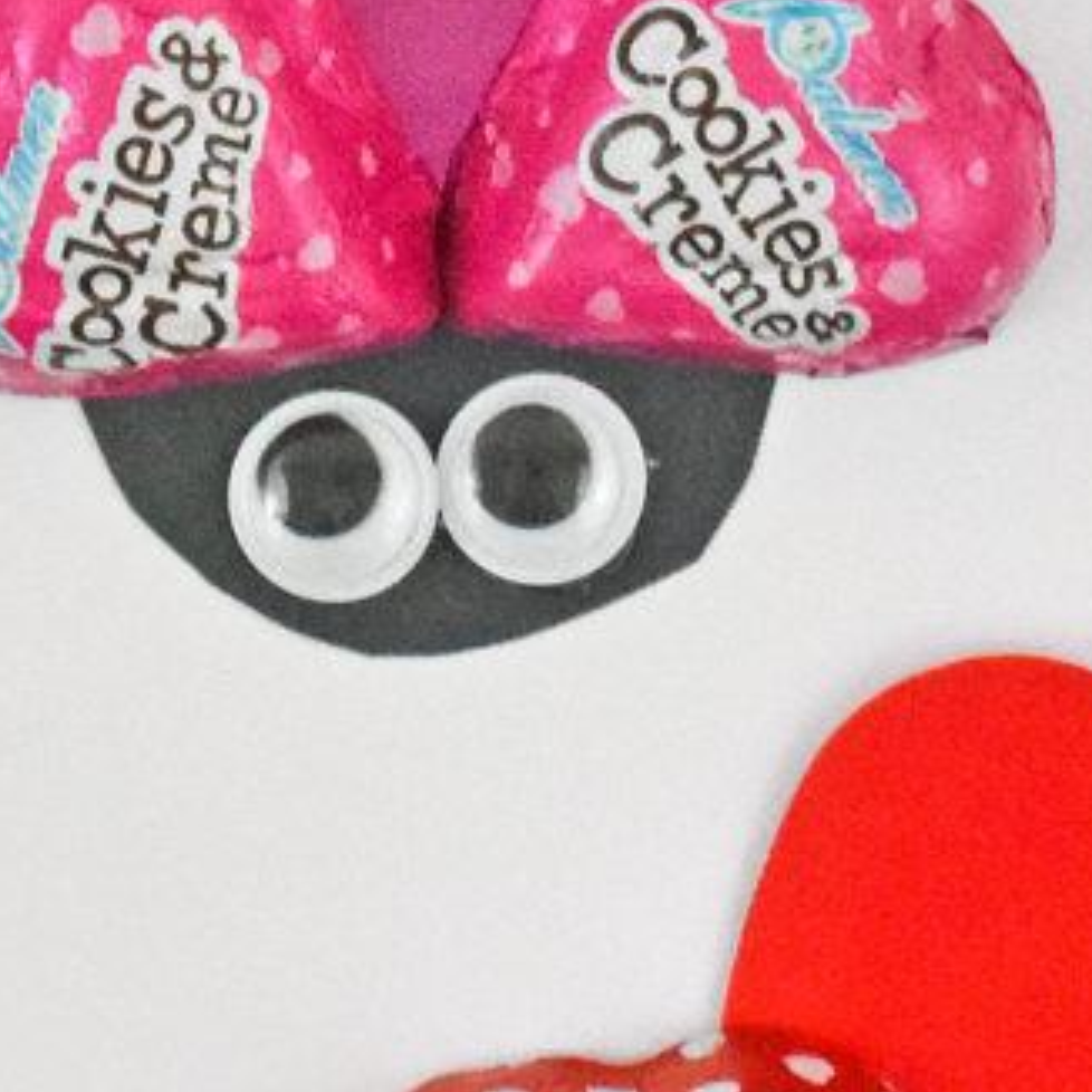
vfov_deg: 6.4
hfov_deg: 6.4
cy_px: 166
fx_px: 9708
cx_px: 392
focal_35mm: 272
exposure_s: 1/50
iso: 2800
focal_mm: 34
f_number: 22
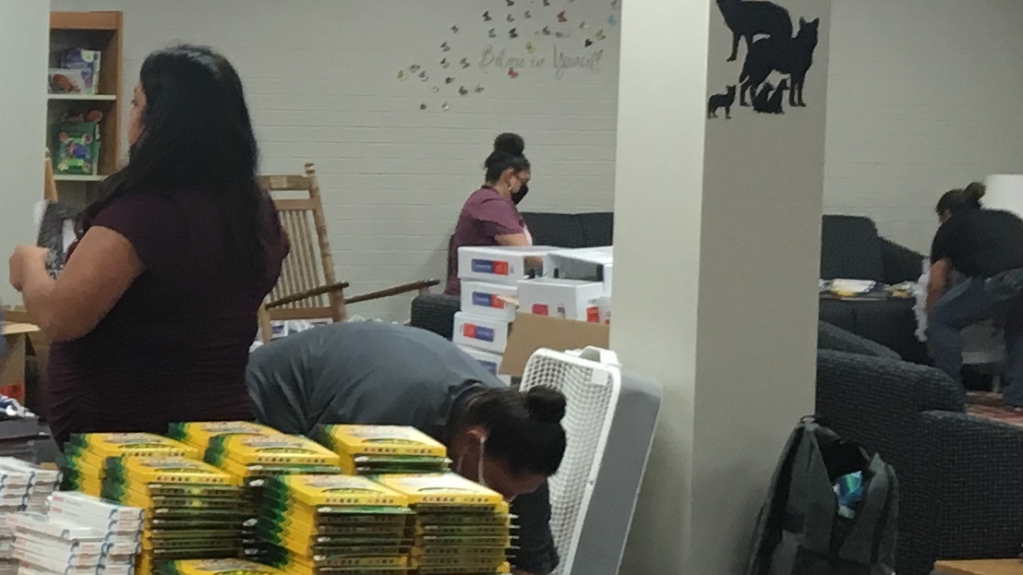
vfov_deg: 10.5
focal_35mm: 115
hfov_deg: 17.3
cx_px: -380
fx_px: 3119
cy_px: 154
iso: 64
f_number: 2.2
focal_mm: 4.15
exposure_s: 1/30
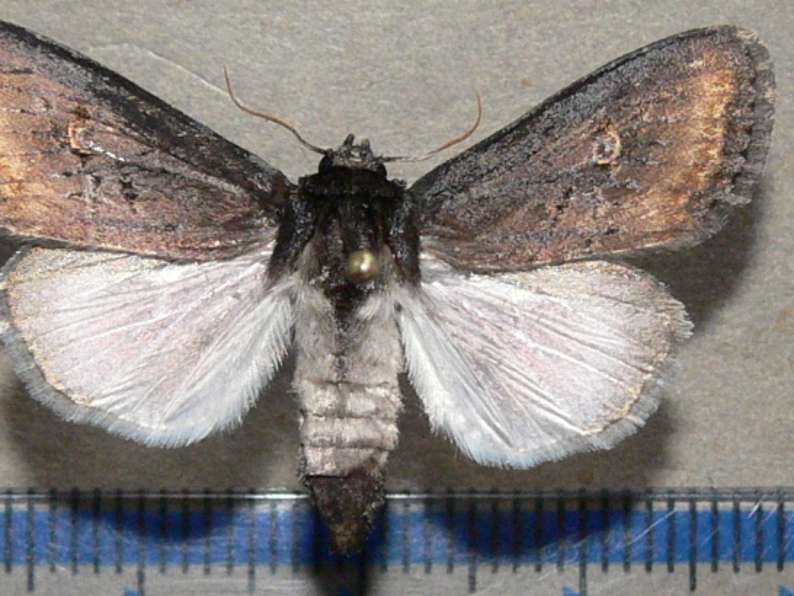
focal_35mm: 41
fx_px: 941
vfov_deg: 35.1
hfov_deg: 45.6
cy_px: 270
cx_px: 339
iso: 100
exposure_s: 1/30
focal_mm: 7.5
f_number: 4
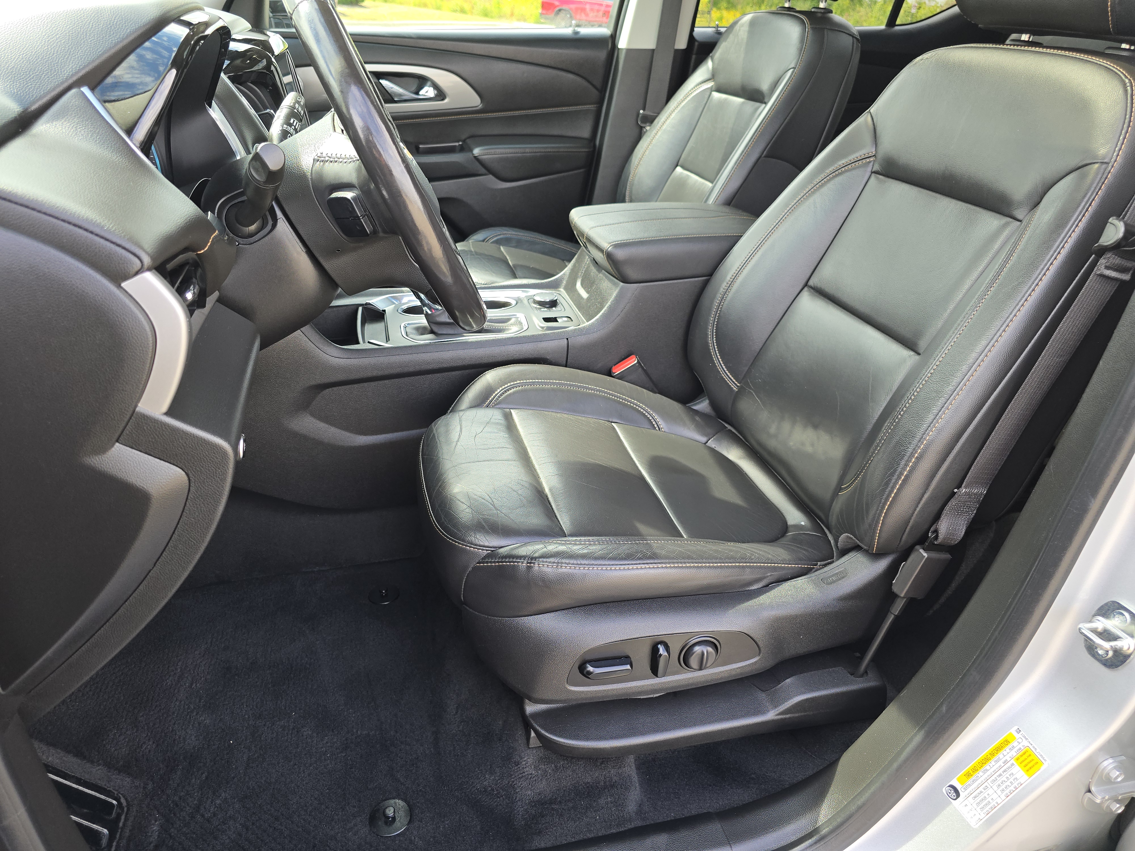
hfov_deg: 73.9
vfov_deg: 58.9
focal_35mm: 23
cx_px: 568
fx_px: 754
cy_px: 426
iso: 32
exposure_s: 1/180
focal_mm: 6.3
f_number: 1.7
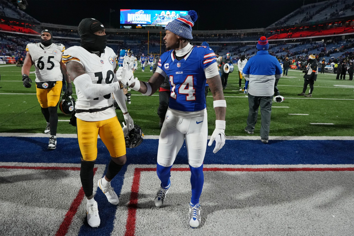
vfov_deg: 73.8
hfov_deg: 96.7
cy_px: 118
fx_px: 157
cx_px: 177
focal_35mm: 16
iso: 2500
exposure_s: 1/2500
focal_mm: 16
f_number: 2.8
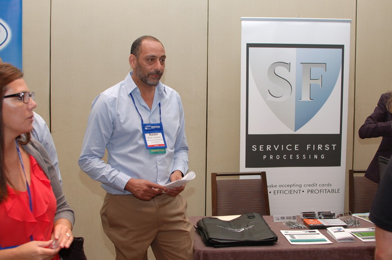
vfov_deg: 25.7
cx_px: 196
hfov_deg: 37.9
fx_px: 571
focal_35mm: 52
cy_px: 130
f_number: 4
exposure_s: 1/60
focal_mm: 35
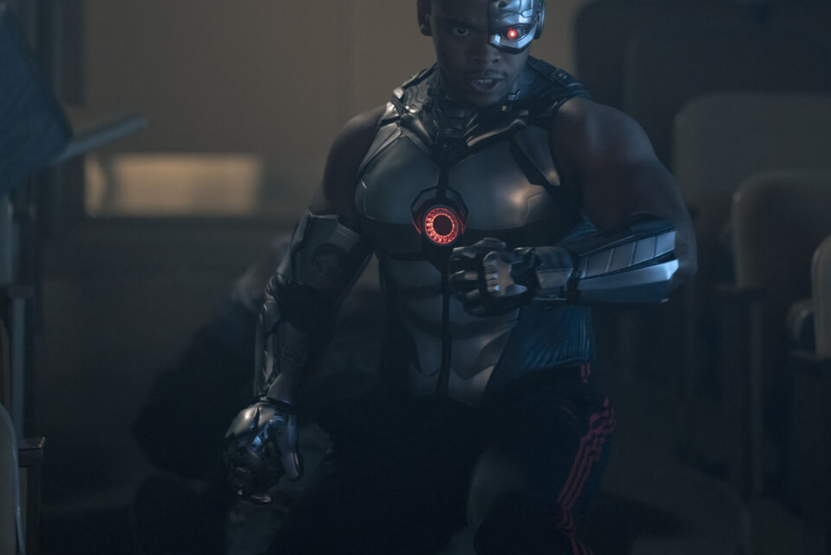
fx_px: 4802
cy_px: 177
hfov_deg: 9.9
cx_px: 468
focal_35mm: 208
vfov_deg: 6.6
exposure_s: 1/320
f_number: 2.8
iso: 4000
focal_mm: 151
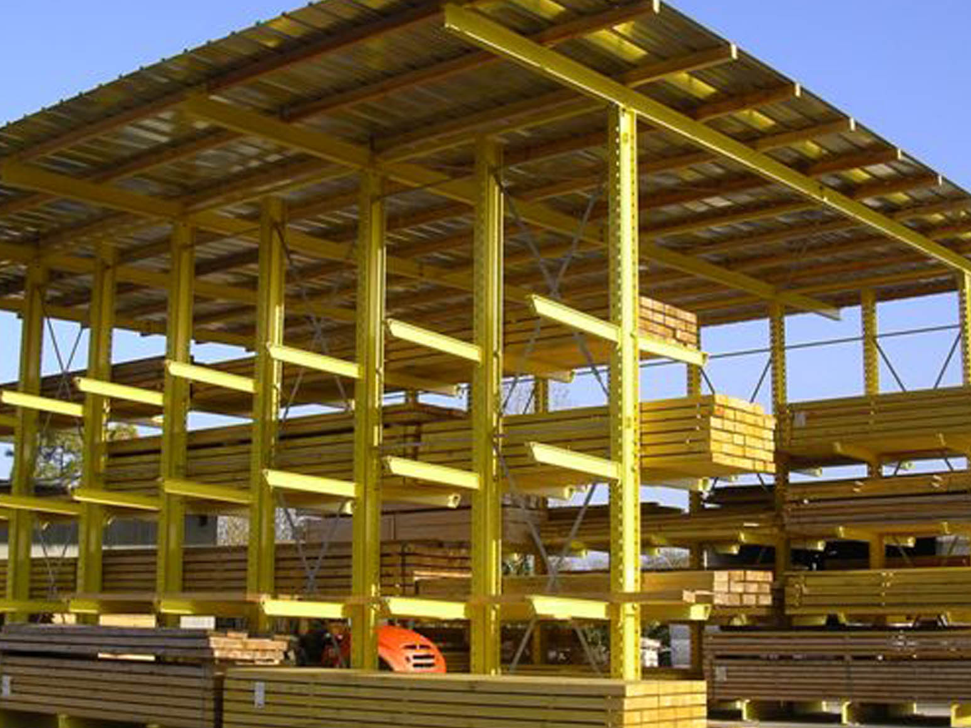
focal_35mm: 49
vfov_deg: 29.6
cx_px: 446
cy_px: 414
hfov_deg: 38.9
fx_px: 1374
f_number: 4.1
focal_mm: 5.8
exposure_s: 1/320
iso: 50
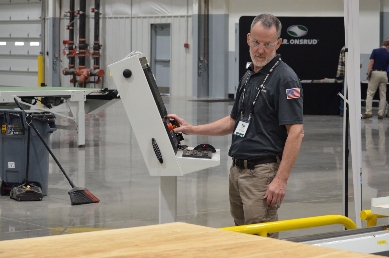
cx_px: 194
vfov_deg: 12.6
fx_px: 1165
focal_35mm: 108
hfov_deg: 19.0
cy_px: 129
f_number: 6.3
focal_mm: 72
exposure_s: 1/160
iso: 2000
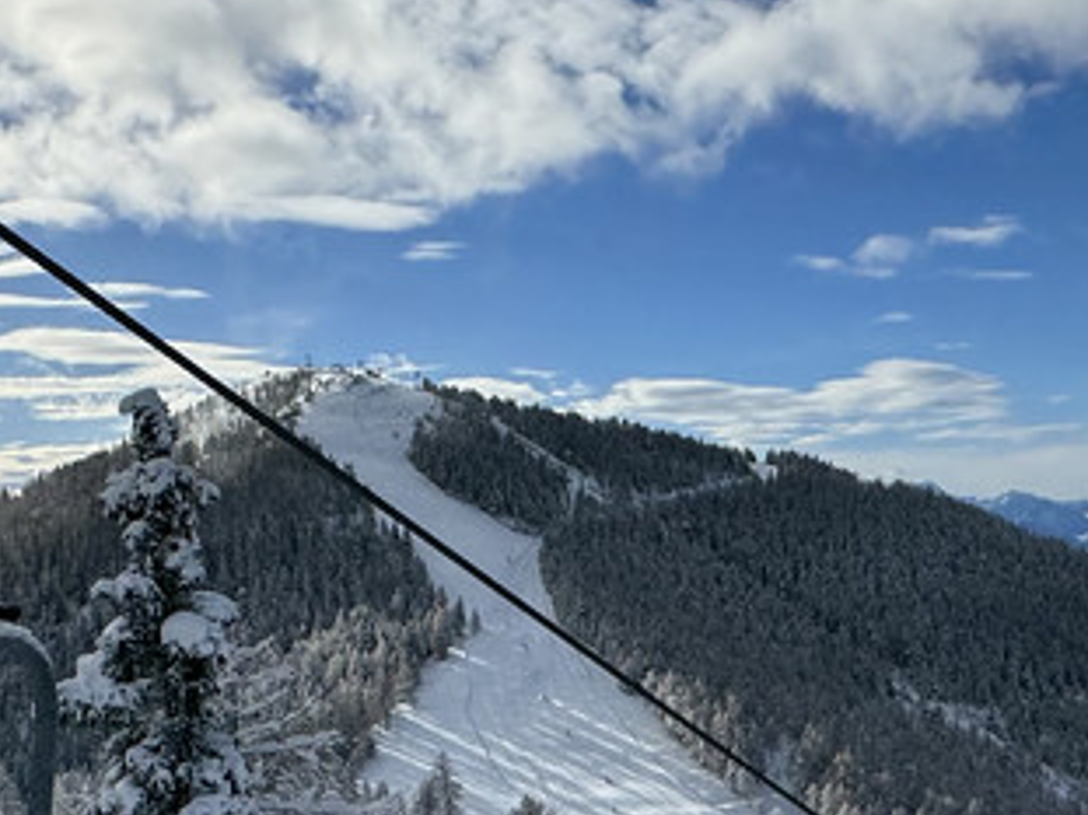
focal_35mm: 48
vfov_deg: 29.6
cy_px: 647
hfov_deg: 39.4
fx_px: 1508
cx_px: 408
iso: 50
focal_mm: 2.22
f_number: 2.2
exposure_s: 1/4630
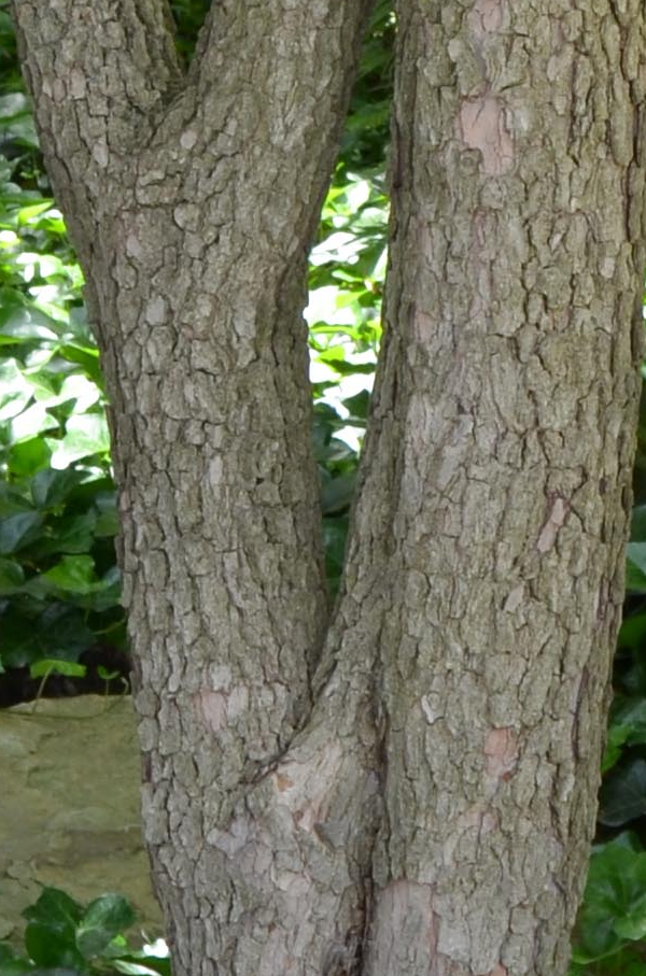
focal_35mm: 212
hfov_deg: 6.4
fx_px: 5737
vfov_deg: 9.6
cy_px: -165
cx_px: 417
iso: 200
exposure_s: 1/80
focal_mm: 26
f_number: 6.3
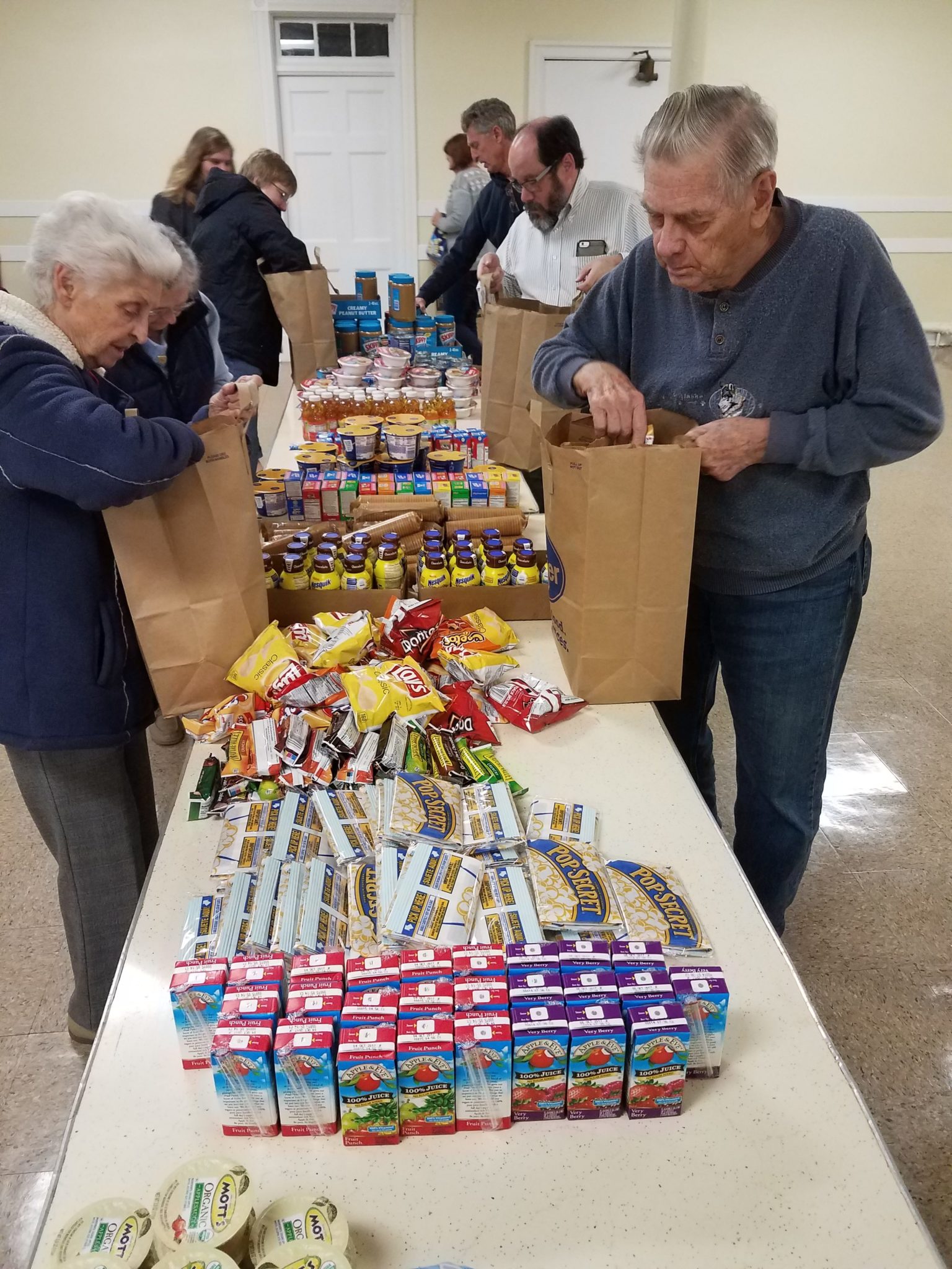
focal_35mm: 26
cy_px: 634
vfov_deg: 67.3
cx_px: 476
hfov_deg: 53.1
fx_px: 953
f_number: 1.7
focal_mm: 4.2
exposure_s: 1/40
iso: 160
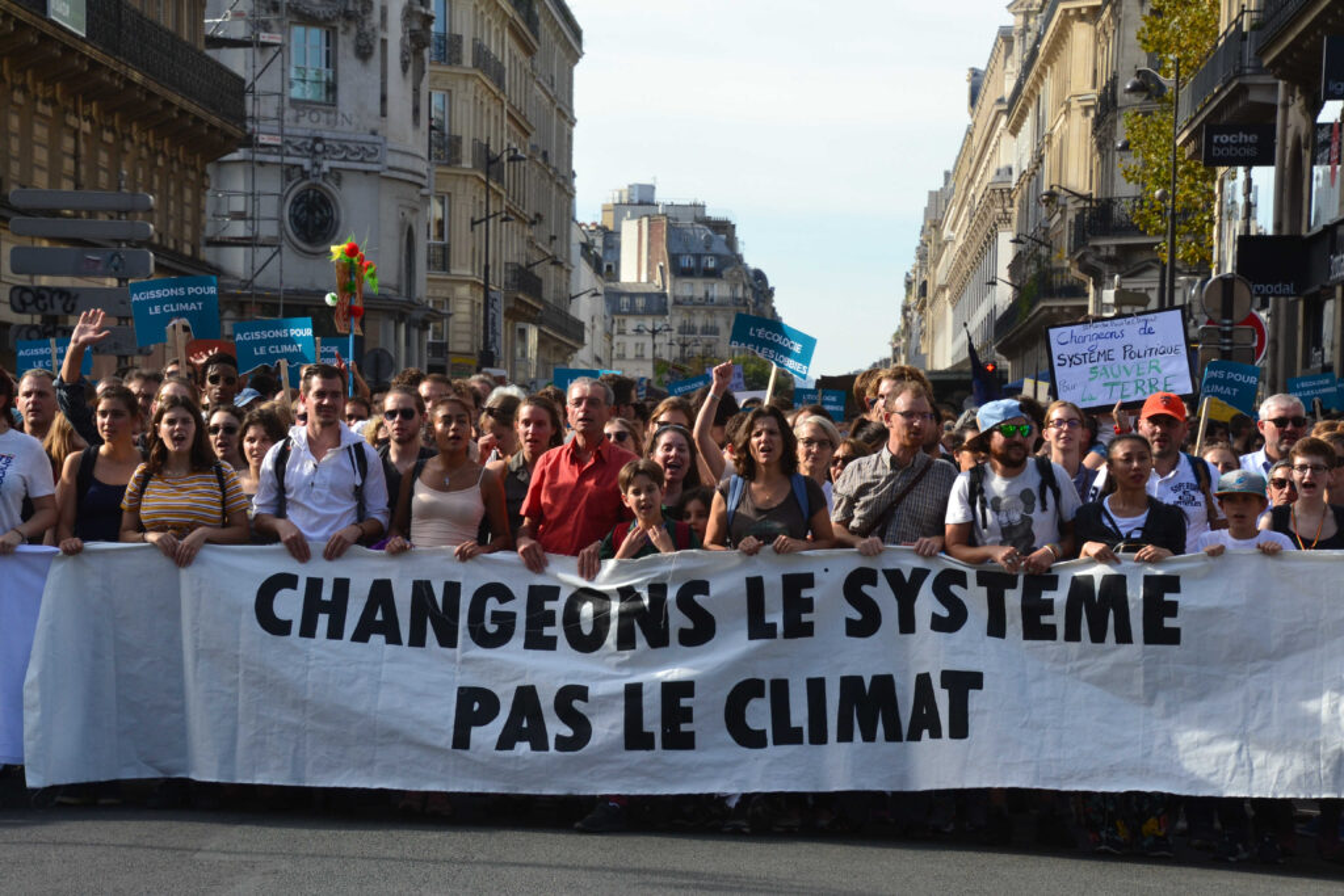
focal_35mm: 117
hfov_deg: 17.5
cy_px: 448
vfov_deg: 11.7
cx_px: 672
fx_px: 4368
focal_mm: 78
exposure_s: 1/320
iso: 400
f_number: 10
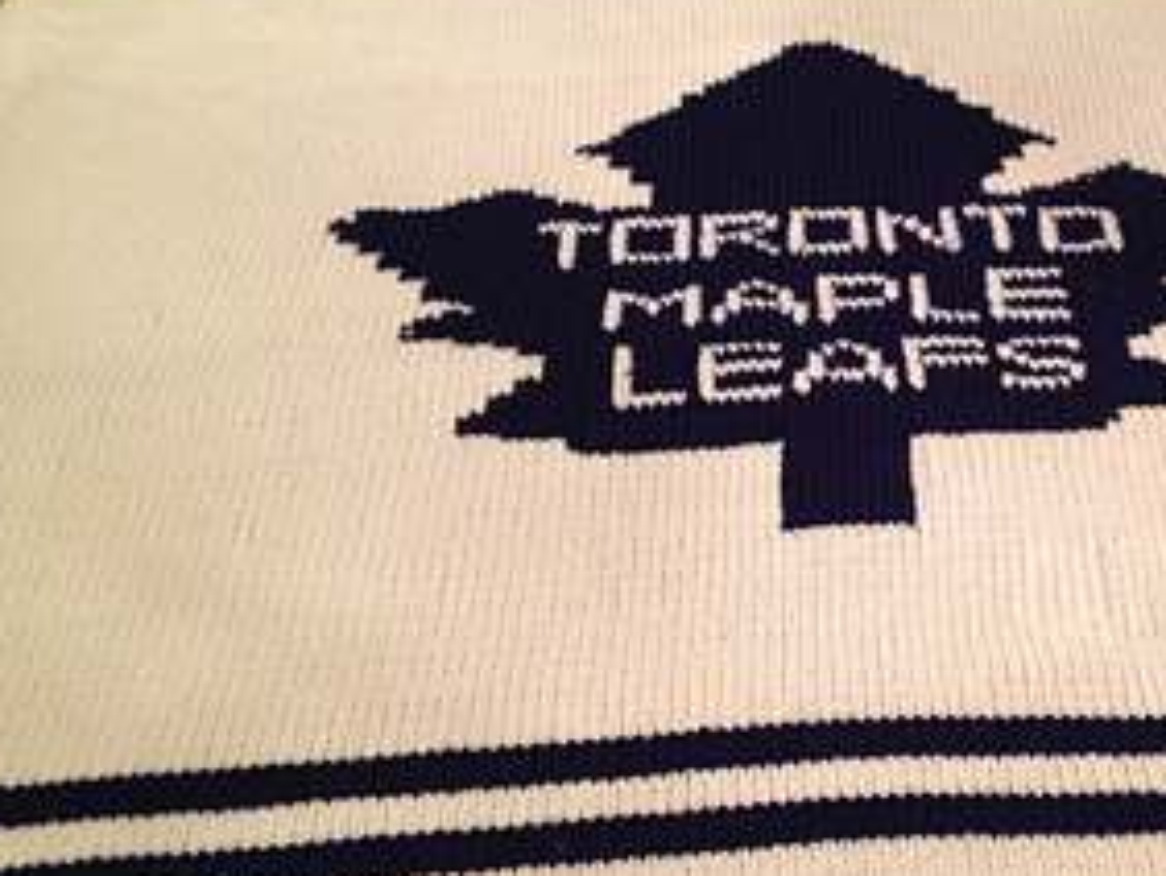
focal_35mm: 62
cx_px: 901
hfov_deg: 30.5
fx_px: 2090
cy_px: 386
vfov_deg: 23.7
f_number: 2.4
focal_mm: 4.28
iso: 250
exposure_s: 1/20
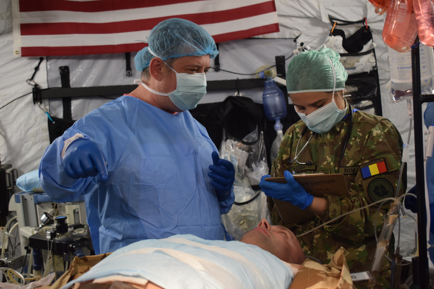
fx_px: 651
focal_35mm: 54
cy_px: 144
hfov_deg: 36.9
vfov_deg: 25.1
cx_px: 217
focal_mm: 36
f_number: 4.8
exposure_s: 1/60
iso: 1250
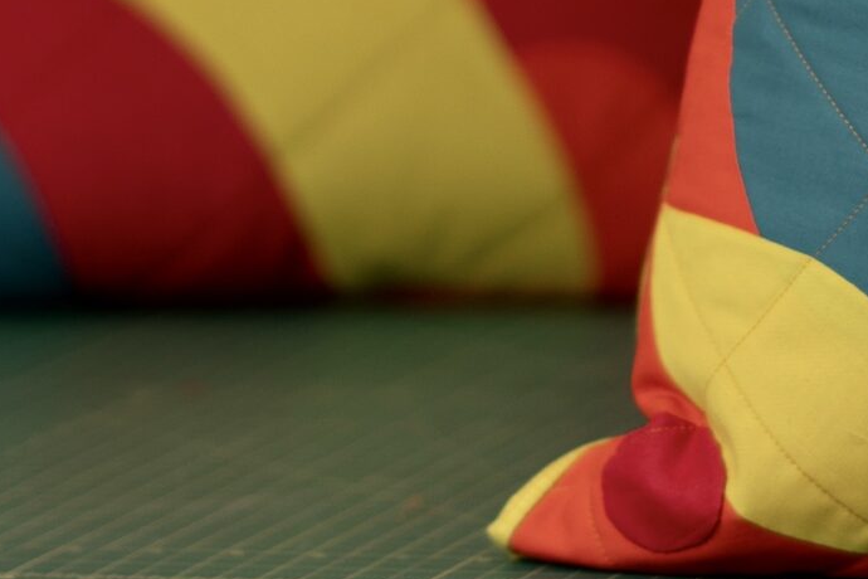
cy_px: -262
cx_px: 635
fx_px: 11355
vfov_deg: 2.9
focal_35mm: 471
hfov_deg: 4.4
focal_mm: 85
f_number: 1.4
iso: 100
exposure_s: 1/320
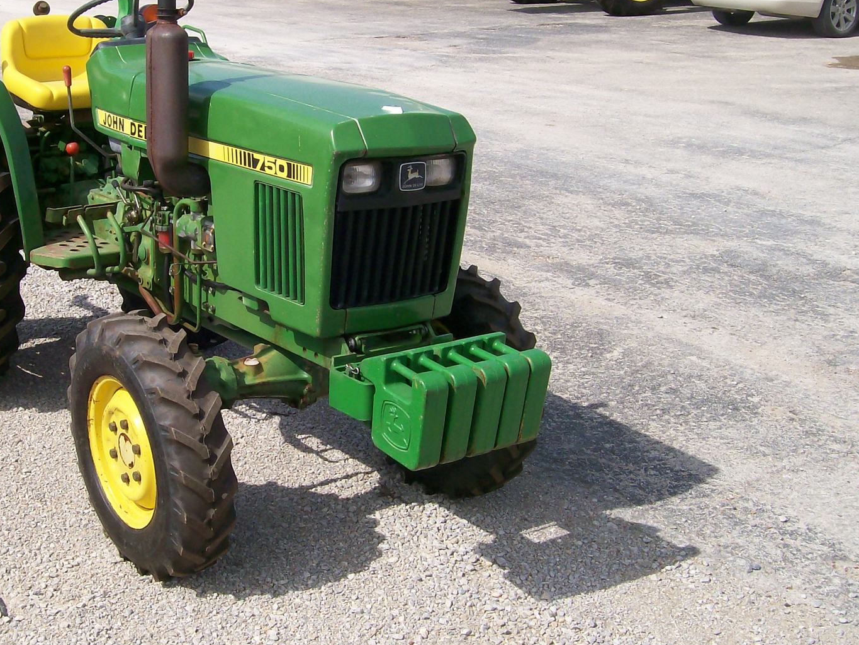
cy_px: 265
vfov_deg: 27.0
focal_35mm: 54
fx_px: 1340
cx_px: 267
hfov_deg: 35.1
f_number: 4.8
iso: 80
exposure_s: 1/597
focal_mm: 6
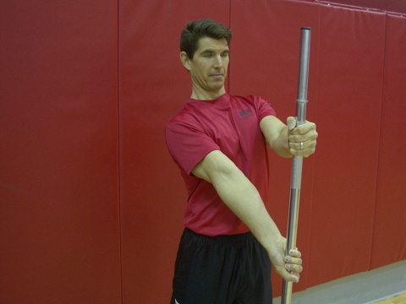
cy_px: 152
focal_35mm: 41
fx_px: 481
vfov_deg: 35.1
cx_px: 203
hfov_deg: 45.8
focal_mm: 6.8
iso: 100
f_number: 2.8
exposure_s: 1/8
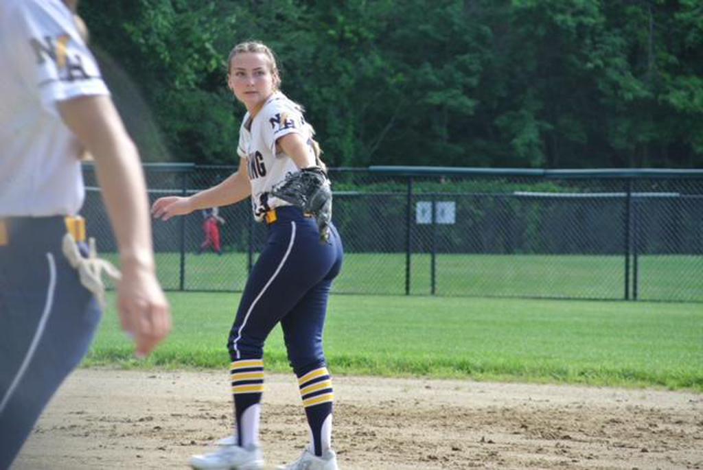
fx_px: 5278
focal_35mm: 270
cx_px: 352
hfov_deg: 7.6
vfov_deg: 5.1
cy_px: 235
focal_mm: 100
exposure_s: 1/125
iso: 100
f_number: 5.6
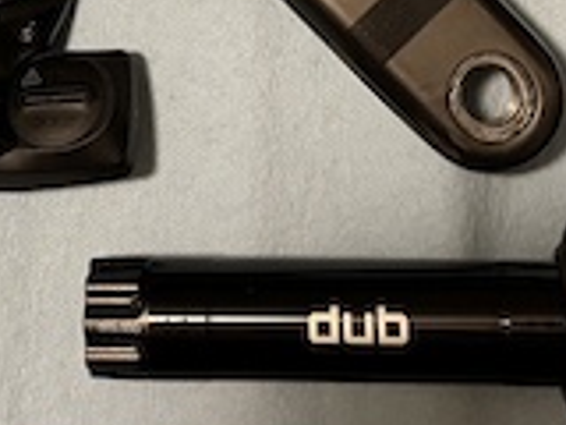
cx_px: 156
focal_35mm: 120
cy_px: -227
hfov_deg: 16.3
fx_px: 1962
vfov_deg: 11.8
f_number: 1.78
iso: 640
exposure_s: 1/40
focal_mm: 6.86
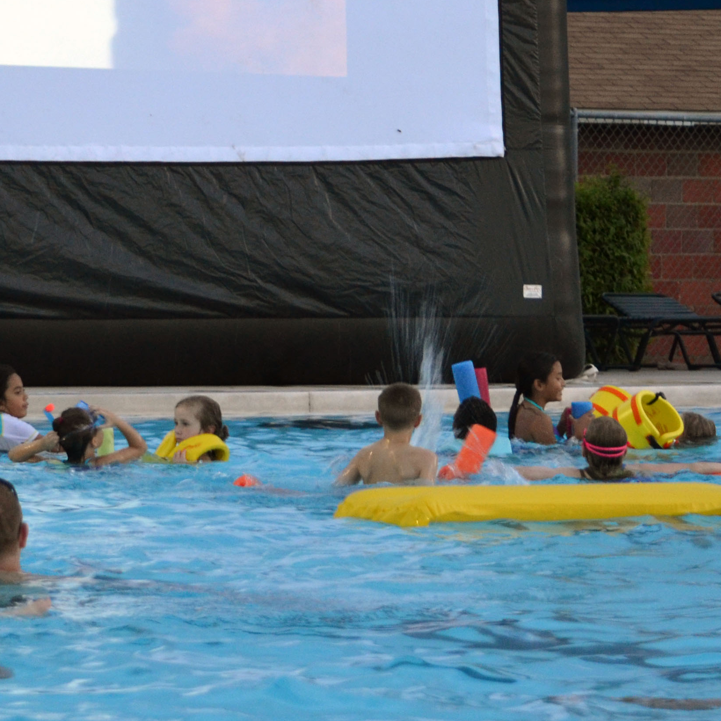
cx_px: 231
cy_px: 113
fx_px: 5585
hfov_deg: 7.4
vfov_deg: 7.4
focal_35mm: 237
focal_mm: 62
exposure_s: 1/30
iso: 800
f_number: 4.5
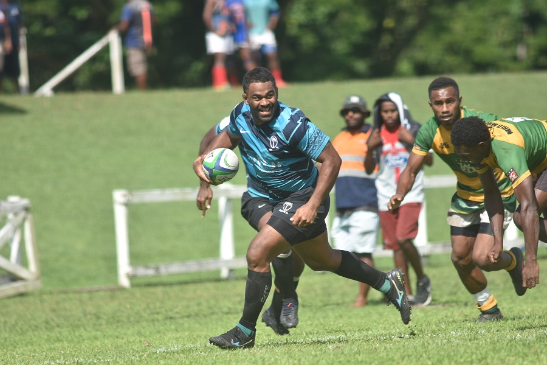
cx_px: 274
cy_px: 182
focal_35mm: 450
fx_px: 6837
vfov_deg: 3.1
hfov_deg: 4.6
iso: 250
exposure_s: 1/2000
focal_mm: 300
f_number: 4
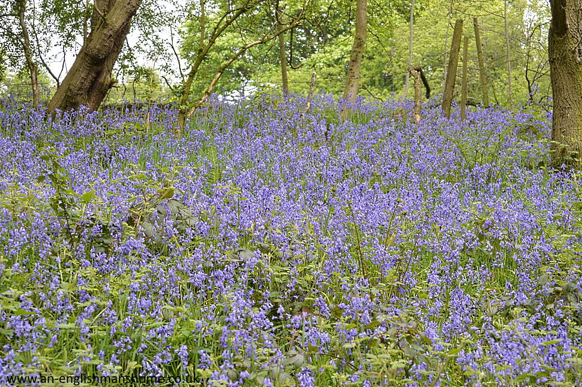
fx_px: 1332
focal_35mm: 82
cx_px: 291
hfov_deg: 24.6
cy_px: 194
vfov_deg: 16.5
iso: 400
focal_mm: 55
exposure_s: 1/250
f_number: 8
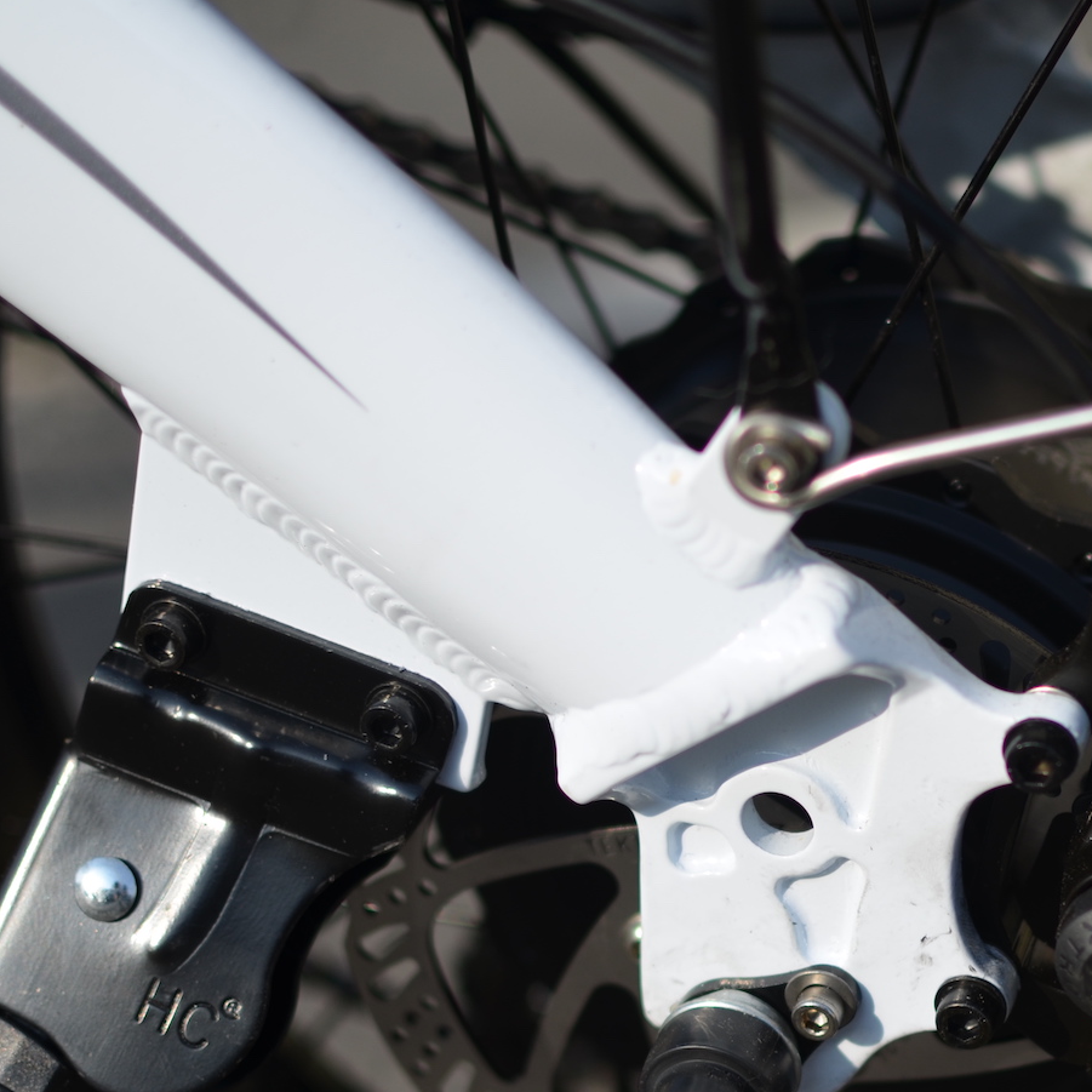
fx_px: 3351
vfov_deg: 18.4
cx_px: 836
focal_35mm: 94
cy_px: 759
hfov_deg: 18.4
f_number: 1.8
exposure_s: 1/3200
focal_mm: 35
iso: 100
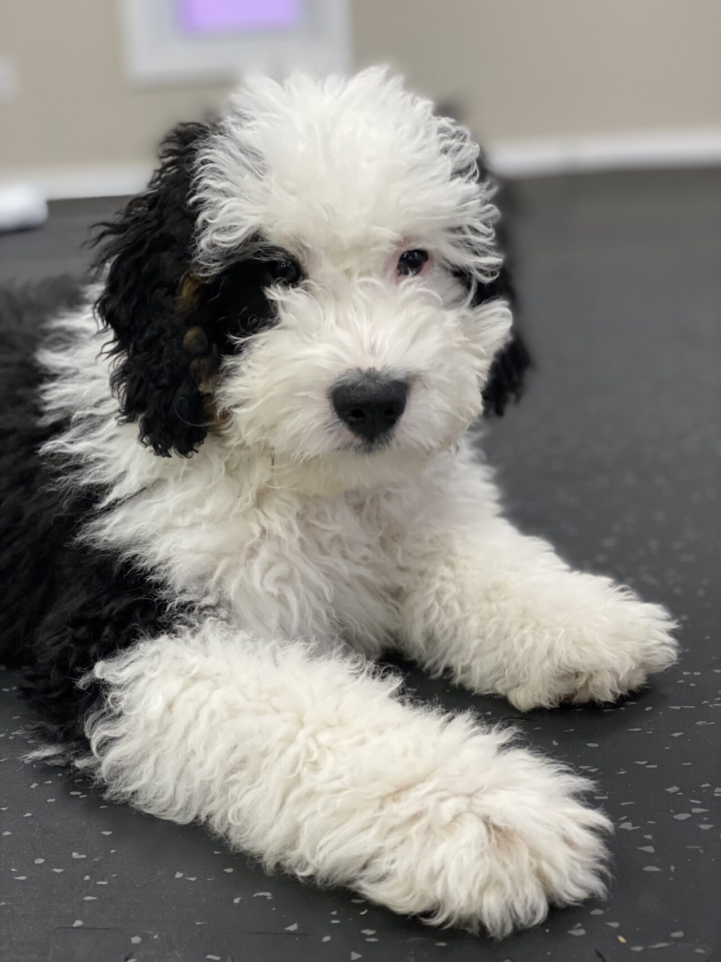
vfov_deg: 36.8
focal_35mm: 52
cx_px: 360
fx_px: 1444
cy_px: 481
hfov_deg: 28.0
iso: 200
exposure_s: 1/120
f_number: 2
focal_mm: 6
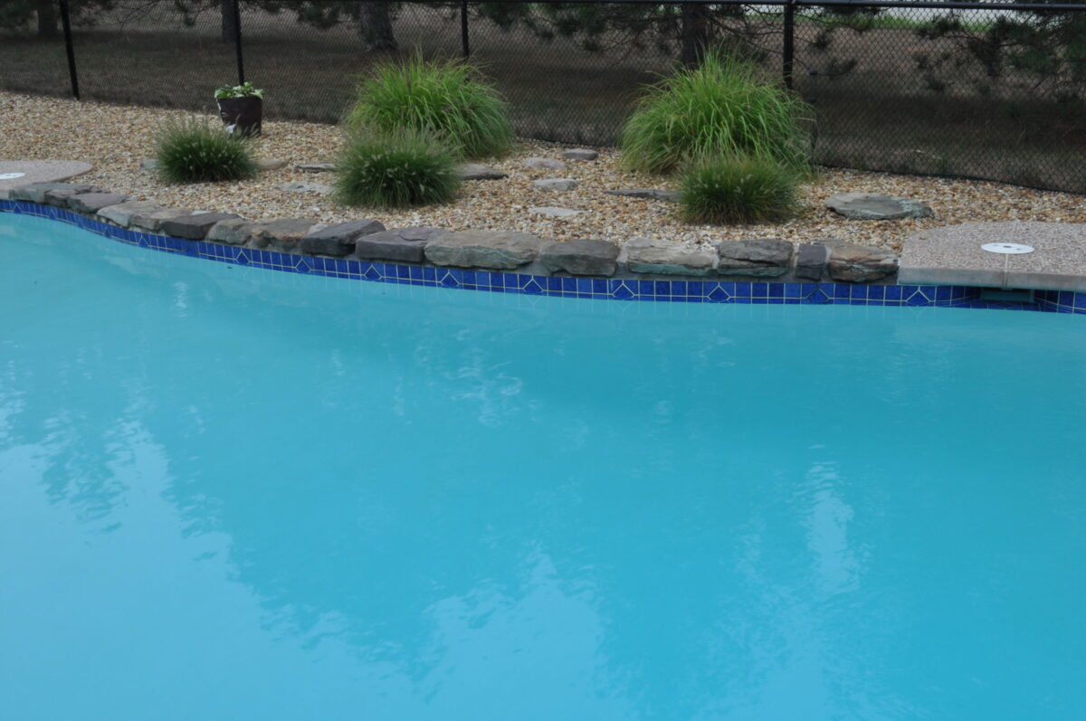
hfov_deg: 46.4
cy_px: 360
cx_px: 543
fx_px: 1265
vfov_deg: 31.8
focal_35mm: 42
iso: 200
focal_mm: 28
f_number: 22
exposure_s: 1/25
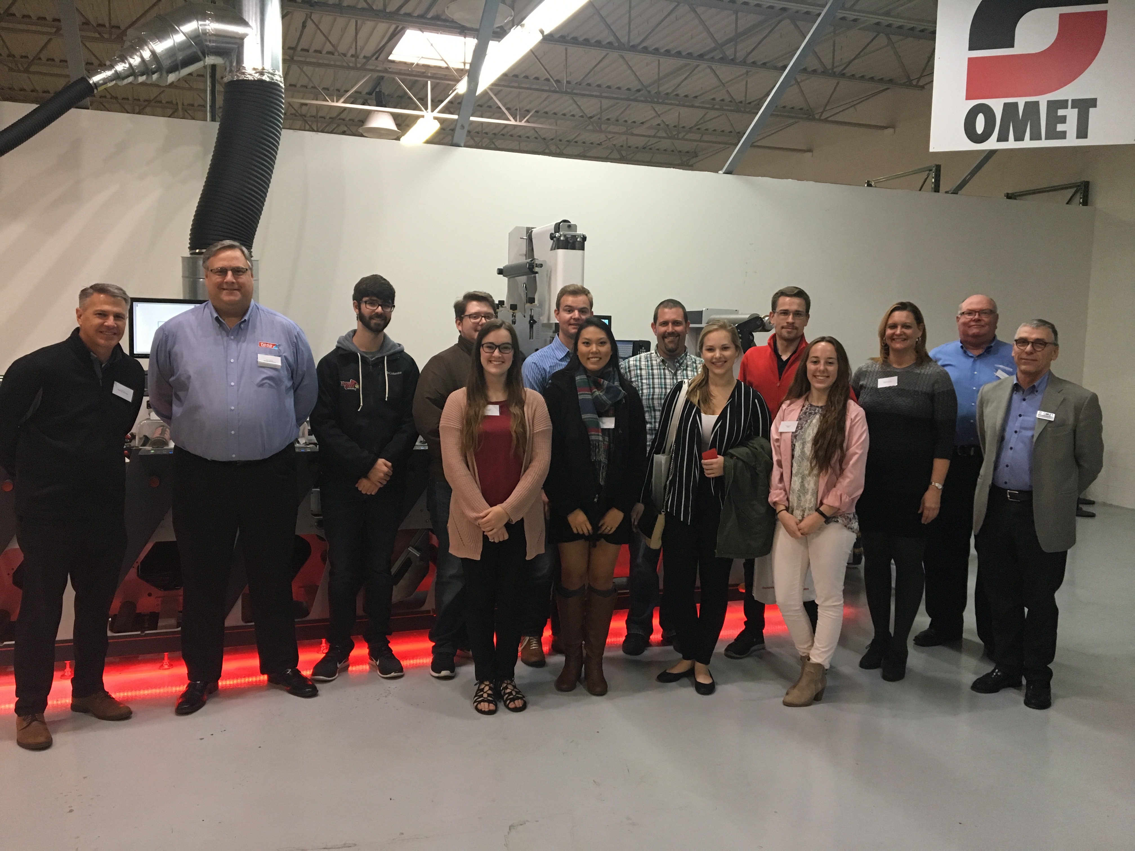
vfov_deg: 48.2
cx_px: 568
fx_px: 951
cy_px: 426
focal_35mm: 29
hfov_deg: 61.7
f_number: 2.2
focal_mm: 4.15
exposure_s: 1/30
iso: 125
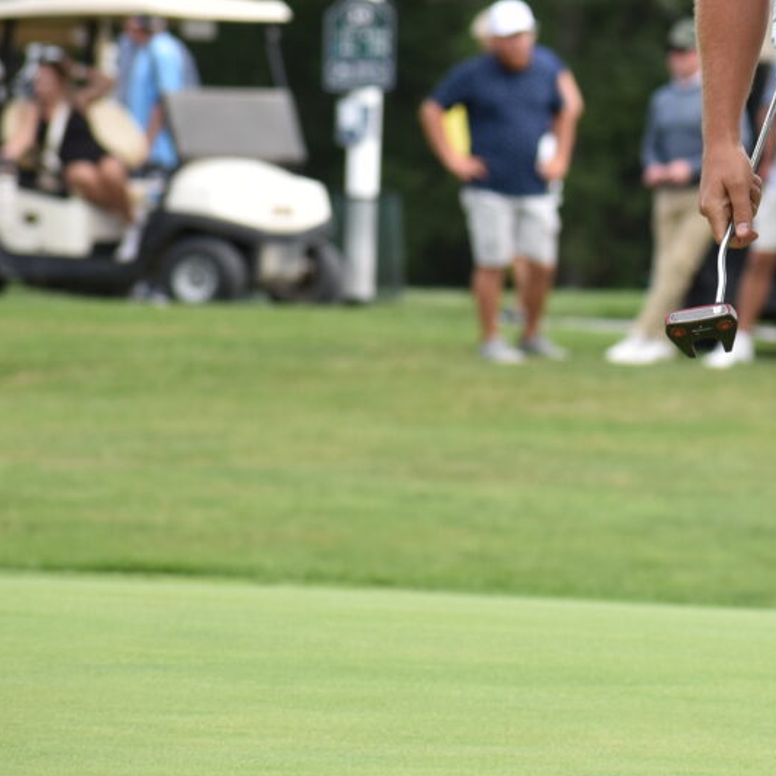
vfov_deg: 3.5
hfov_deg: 3.5
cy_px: 175
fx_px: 12585
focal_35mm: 496
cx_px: 818
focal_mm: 135
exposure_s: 1/500
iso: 200
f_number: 6.3
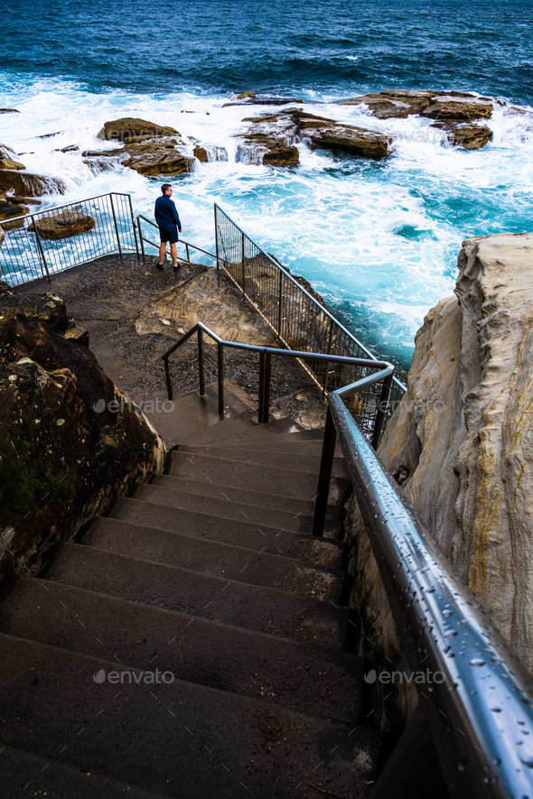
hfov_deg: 53.1
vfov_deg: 73.7
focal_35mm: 24
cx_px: 266
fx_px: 533
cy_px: 400
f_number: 16
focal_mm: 24
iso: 100
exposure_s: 1/50
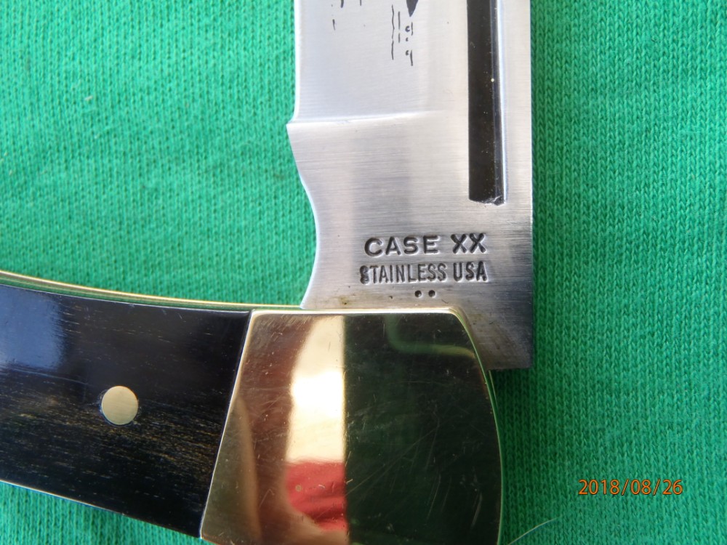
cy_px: 272
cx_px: 364
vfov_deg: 38.7
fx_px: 777
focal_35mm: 37
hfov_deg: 50.1
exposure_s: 1/50
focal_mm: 6.64
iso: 100
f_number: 4.7
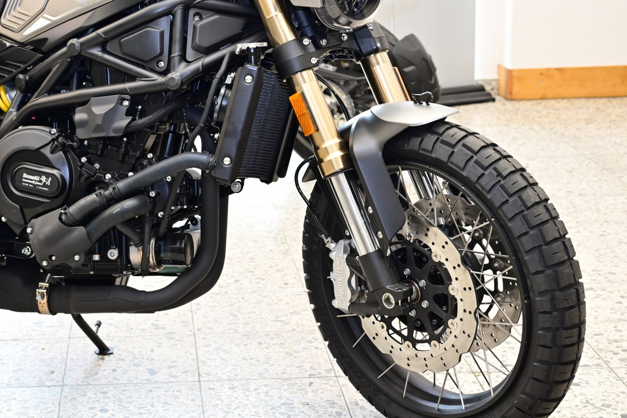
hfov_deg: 26.6
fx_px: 1306
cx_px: 144
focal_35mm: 75
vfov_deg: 18.1
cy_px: 124
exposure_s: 1/100
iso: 800
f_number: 4
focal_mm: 40
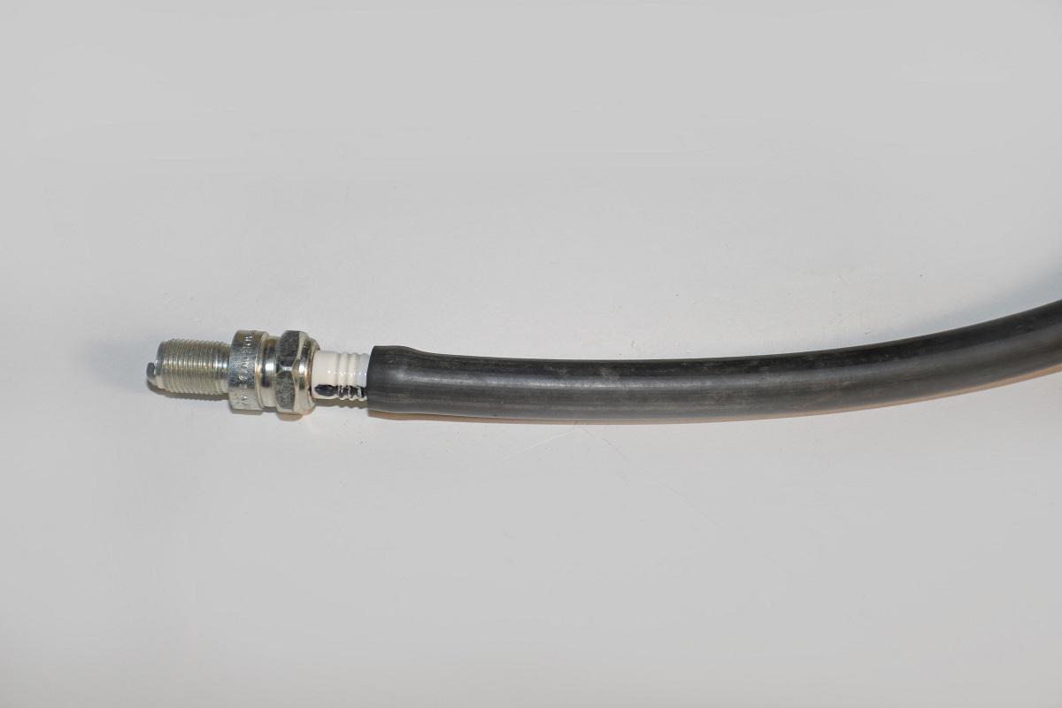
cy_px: 354
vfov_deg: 15.2
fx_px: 2655
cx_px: 531
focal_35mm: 90
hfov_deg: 22.6
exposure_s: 1/60
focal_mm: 60
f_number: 5
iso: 100
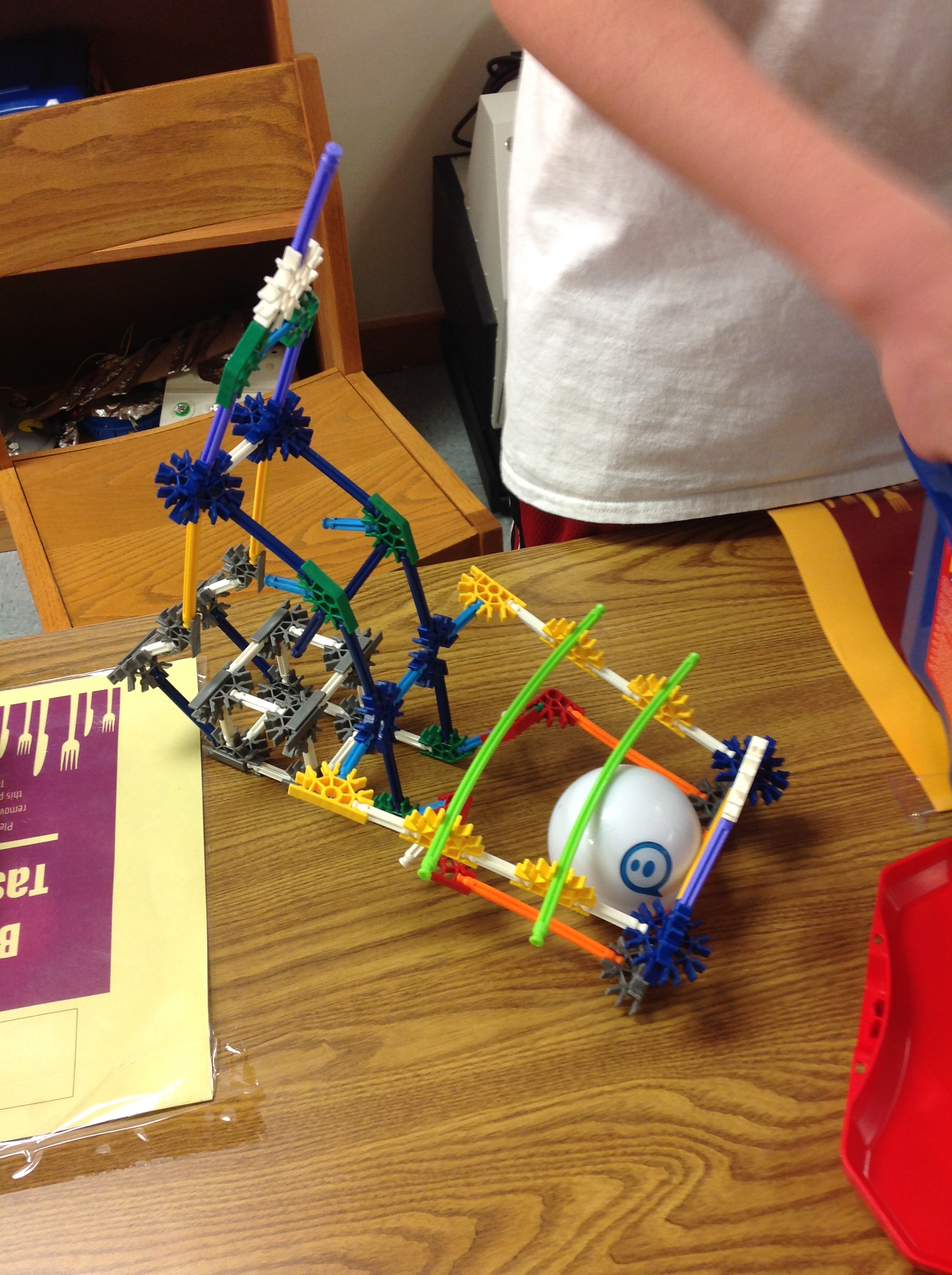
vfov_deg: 52.7
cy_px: 638
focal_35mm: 35
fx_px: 1287
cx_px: 476
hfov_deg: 40.6
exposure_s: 1/15
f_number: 2.4
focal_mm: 4.28
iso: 64
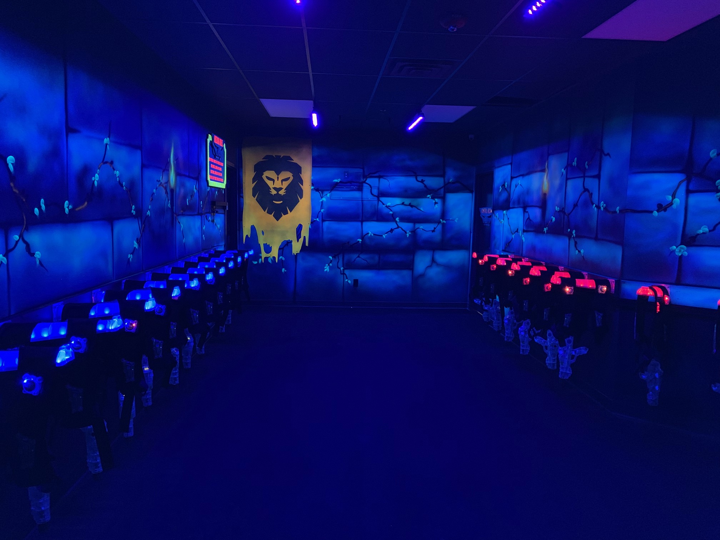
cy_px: 270
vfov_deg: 53.1
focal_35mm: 26
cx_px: 360
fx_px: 541
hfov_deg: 67.3
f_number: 1.8
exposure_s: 1/29
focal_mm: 4.25
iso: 500
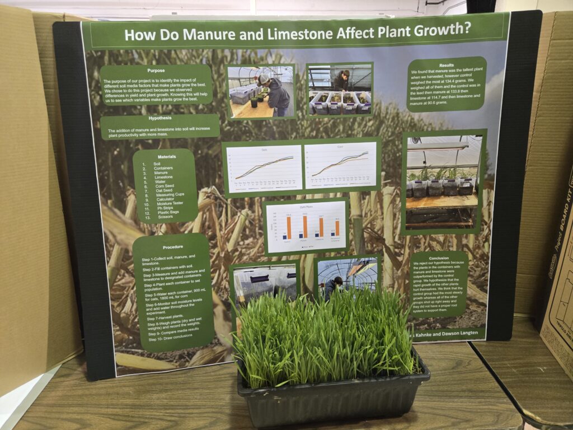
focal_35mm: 23
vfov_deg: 58.9
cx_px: 286
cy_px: 215
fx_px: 381
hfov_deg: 73.9
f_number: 1.8
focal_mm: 5.4
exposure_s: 1/120
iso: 800
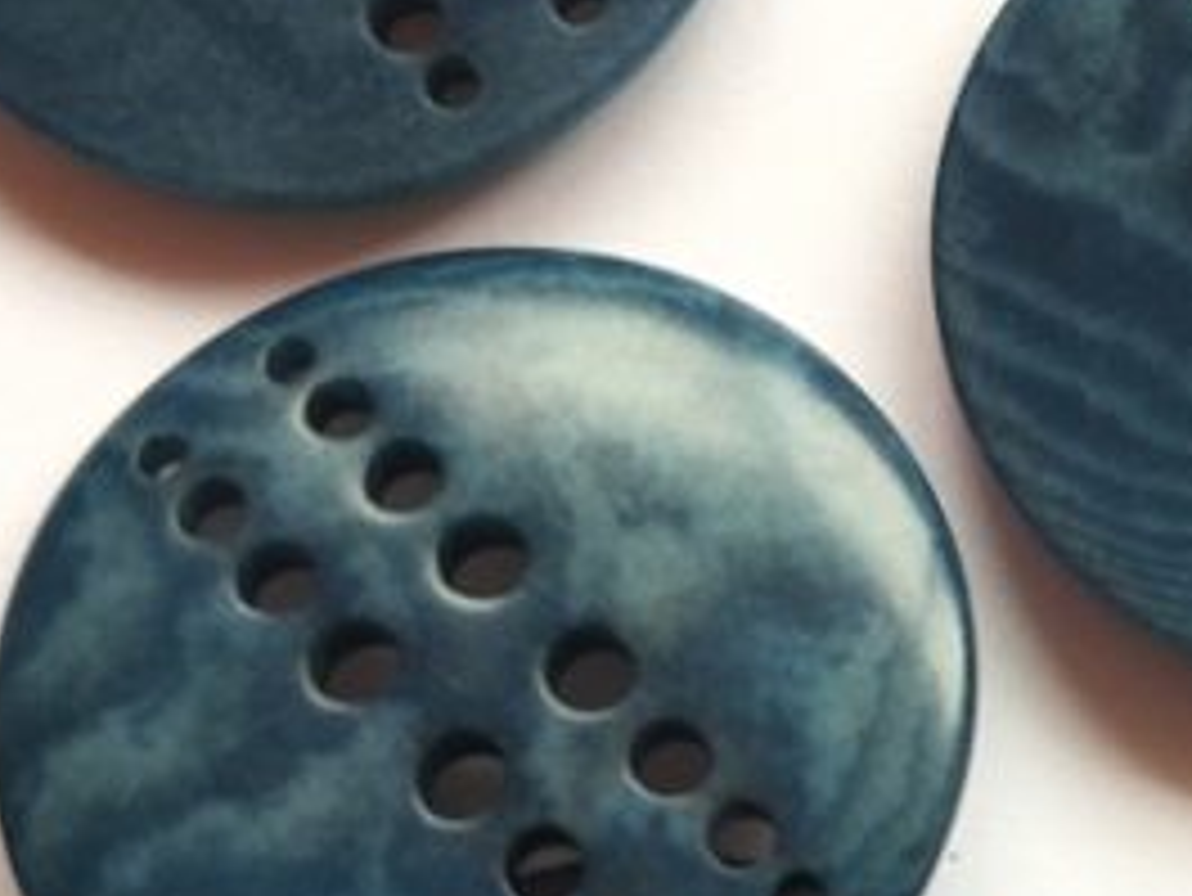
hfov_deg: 22.1
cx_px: 1295
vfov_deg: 17.4
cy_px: 743
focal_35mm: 84
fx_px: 2894
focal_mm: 4.15
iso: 32
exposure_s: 1/50
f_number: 2.2
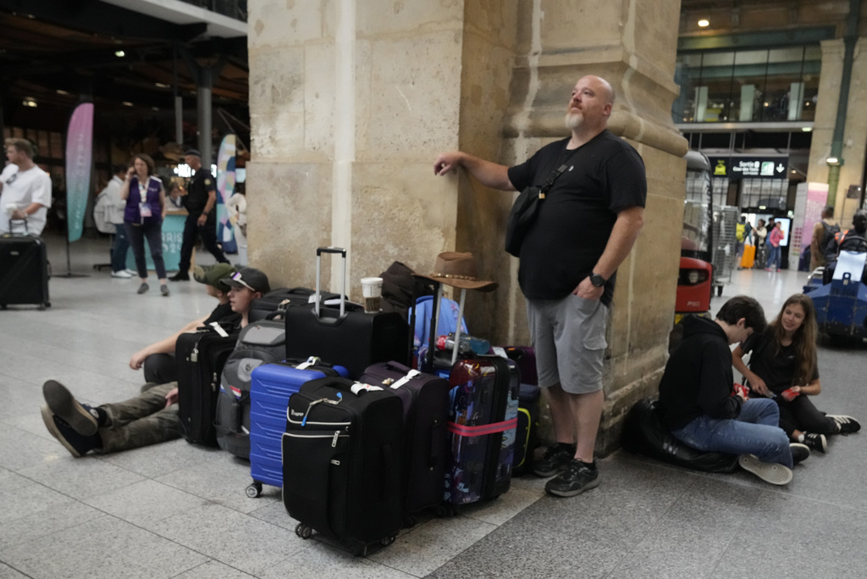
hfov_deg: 73.7
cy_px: 290
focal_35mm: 24
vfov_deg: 53.1
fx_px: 578
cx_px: 434
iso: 8000
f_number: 5.6
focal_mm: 24
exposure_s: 1/640
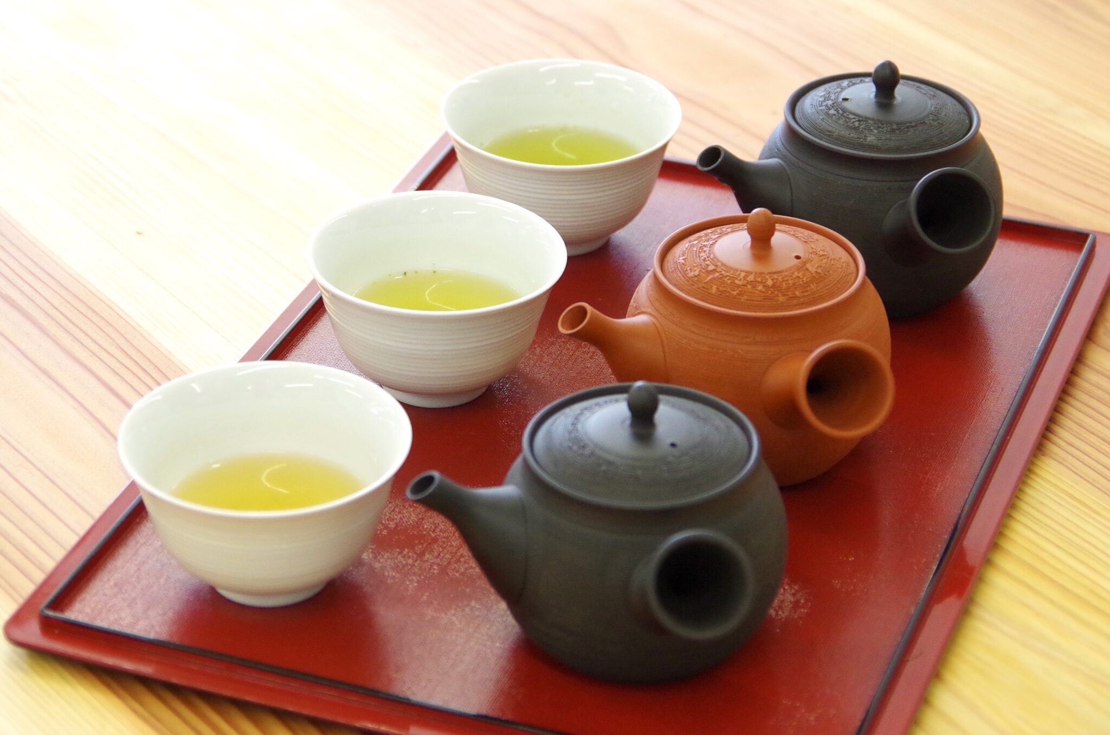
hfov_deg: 22.7
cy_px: 368
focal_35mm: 90
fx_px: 2770
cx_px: 555
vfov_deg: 15.1
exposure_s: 1/125
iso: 2000
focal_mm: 60
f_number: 4.5
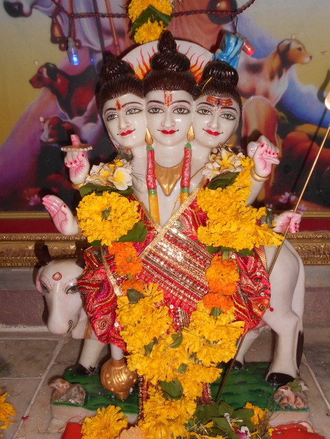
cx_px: 165
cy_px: 220
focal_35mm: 32
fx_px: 407
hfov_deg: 44.2
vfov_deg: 56.8
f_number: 3.6
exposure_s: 1/30
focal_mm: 6
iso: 80
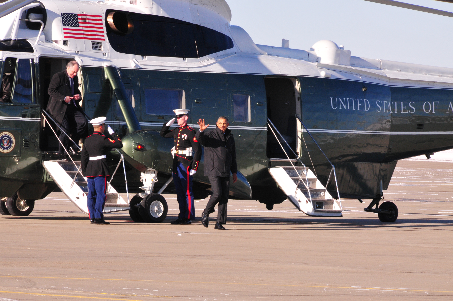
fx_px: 3770
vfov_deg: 4.6
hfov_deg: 6.9
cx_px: 226
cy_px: 150
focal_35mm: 300
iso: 640
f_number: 20
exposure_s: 1/200
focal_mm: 200
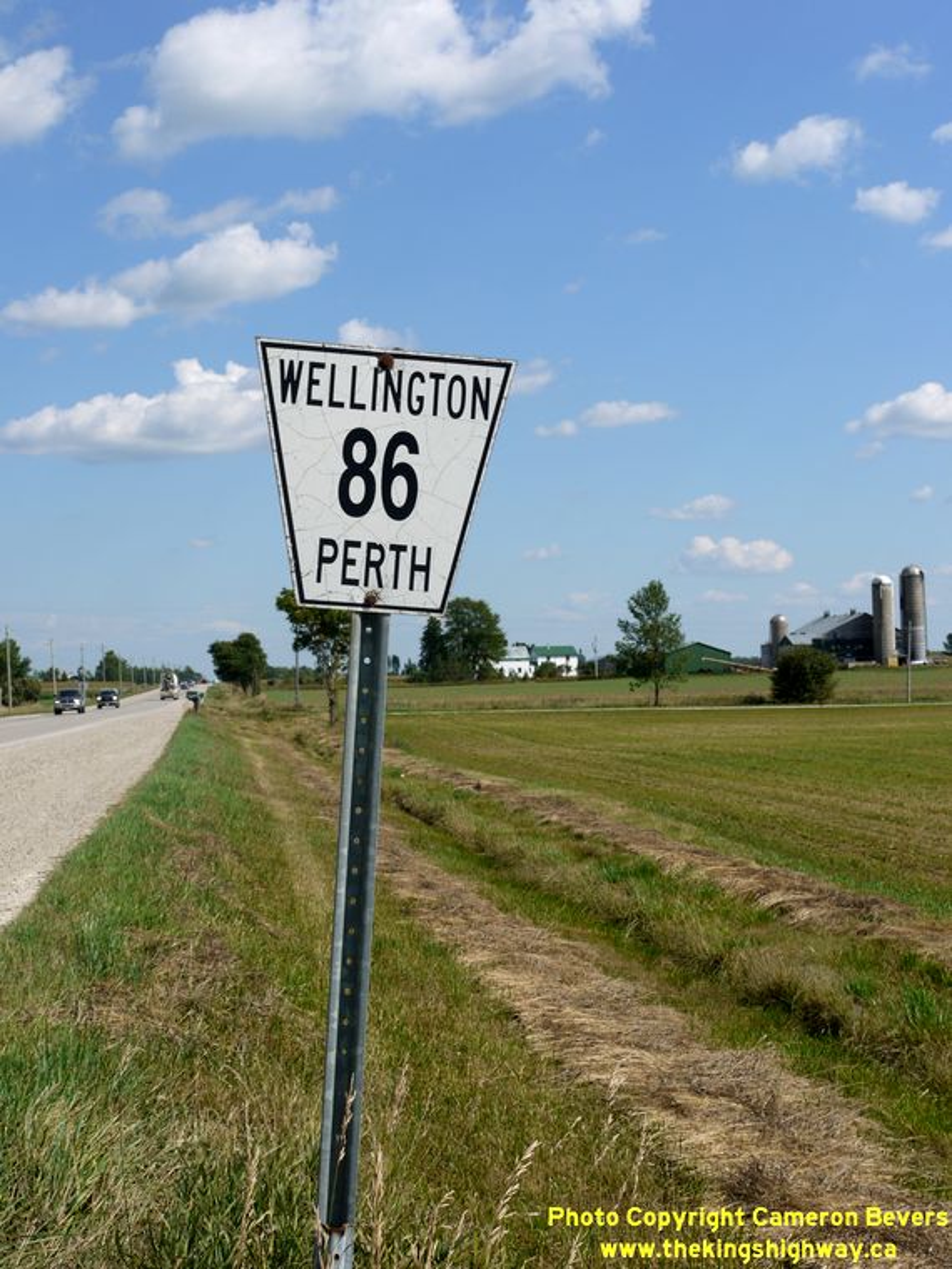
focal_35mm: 56
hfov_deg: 26.1
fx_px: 2053
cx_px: 476
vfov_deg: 34.3
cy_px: 634
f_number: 10
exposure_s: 1/320
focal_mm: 28
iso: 100
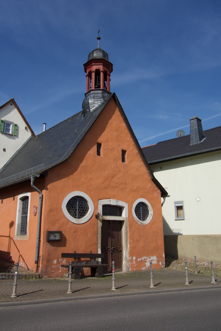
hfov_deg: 46.4
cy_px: 166
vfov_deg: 65.5
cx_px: 110
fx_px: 258
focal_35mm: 28
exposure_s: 1/640
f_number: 5.6
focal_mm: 10.4
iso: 125
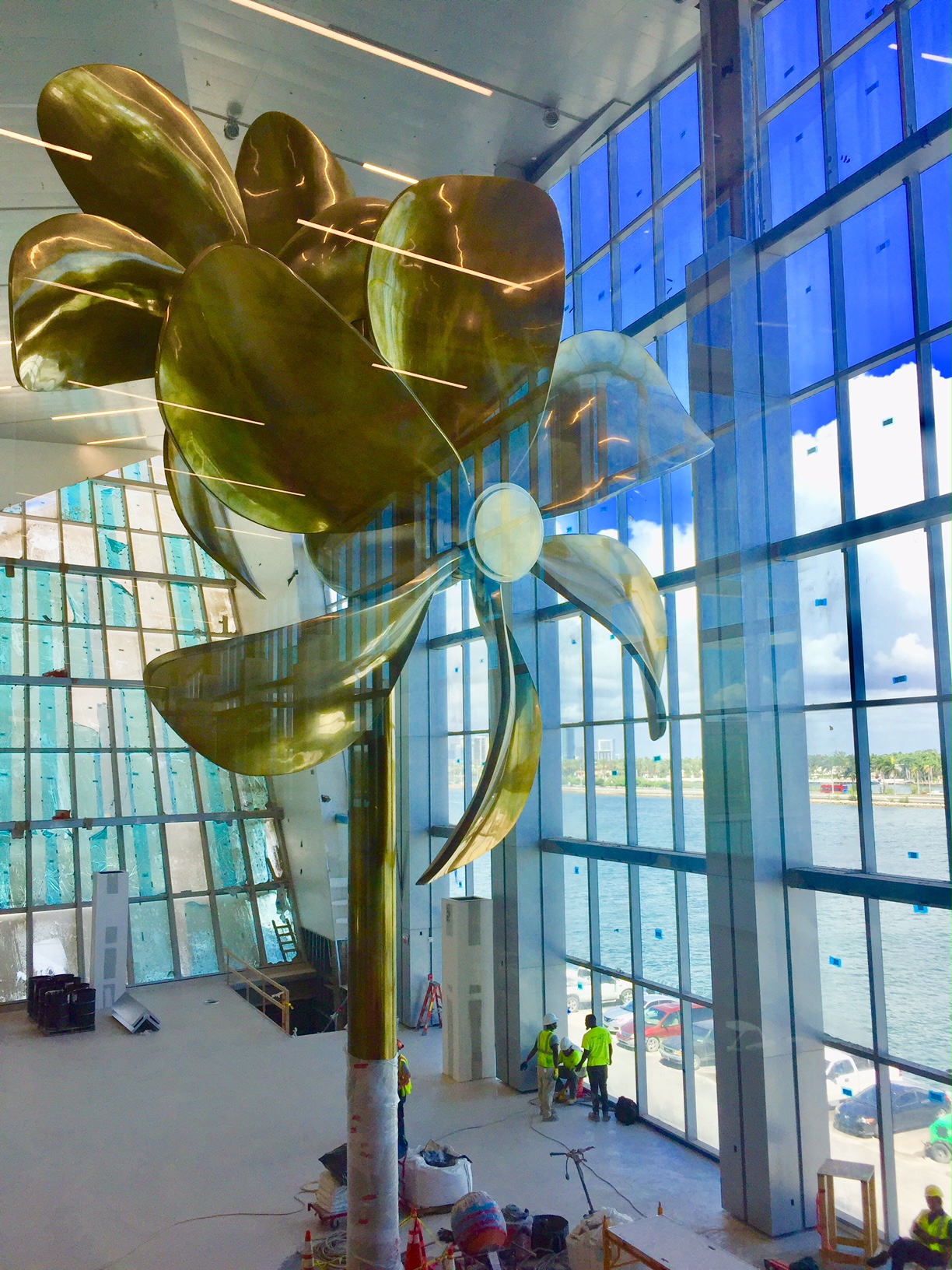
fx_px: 1063
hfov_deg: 48.2
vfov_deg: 61.7
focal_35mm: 29
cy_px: 635
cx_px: 476
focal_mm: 4.15
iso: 32
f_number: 2.2
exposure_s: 1/618
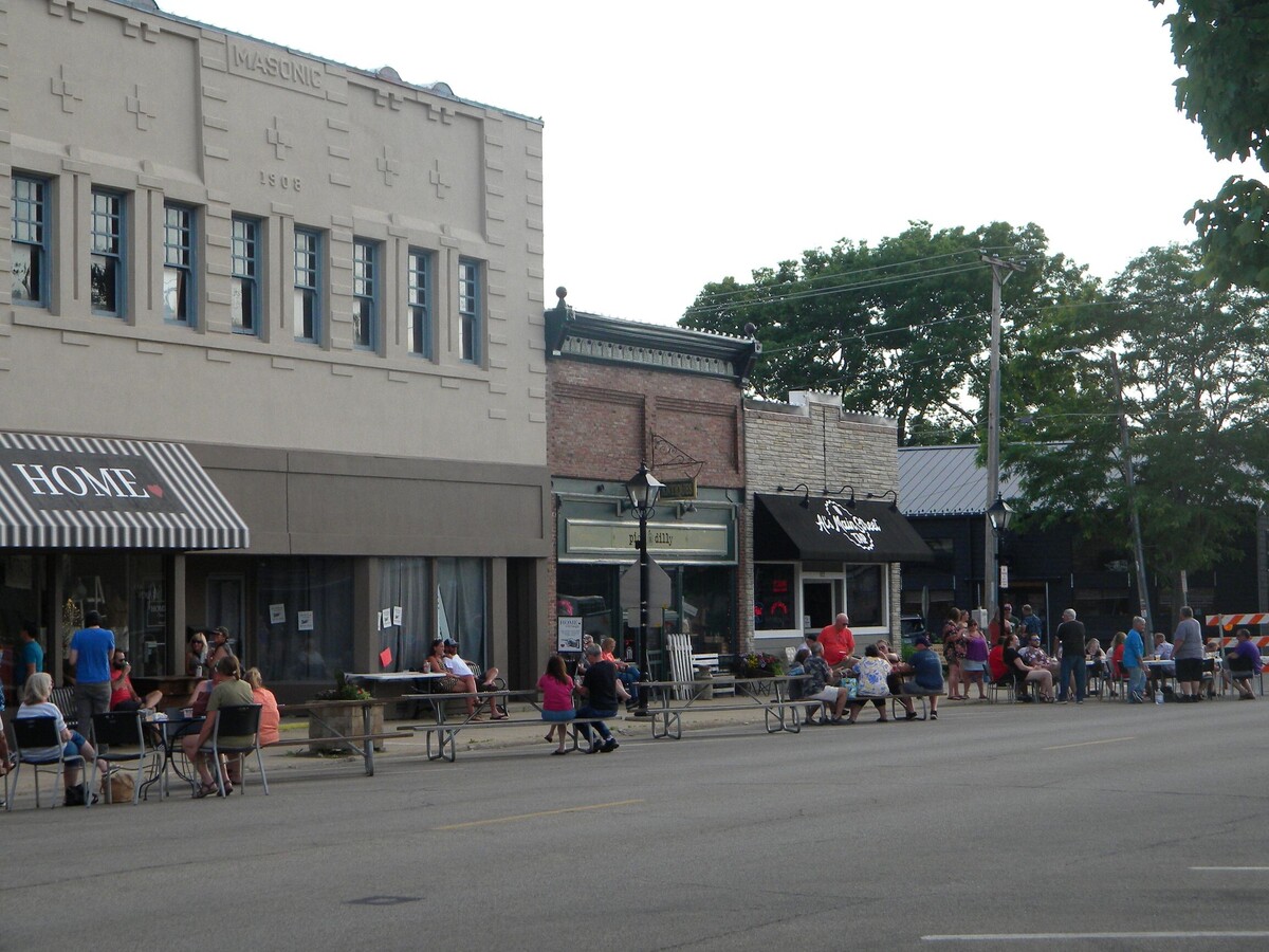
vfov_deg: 21.9
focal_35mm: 67
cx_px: 634
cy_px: 476
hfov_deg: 29.0
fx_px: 2456
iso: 150
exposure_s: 1/561
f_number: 4.3
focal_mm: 12.2
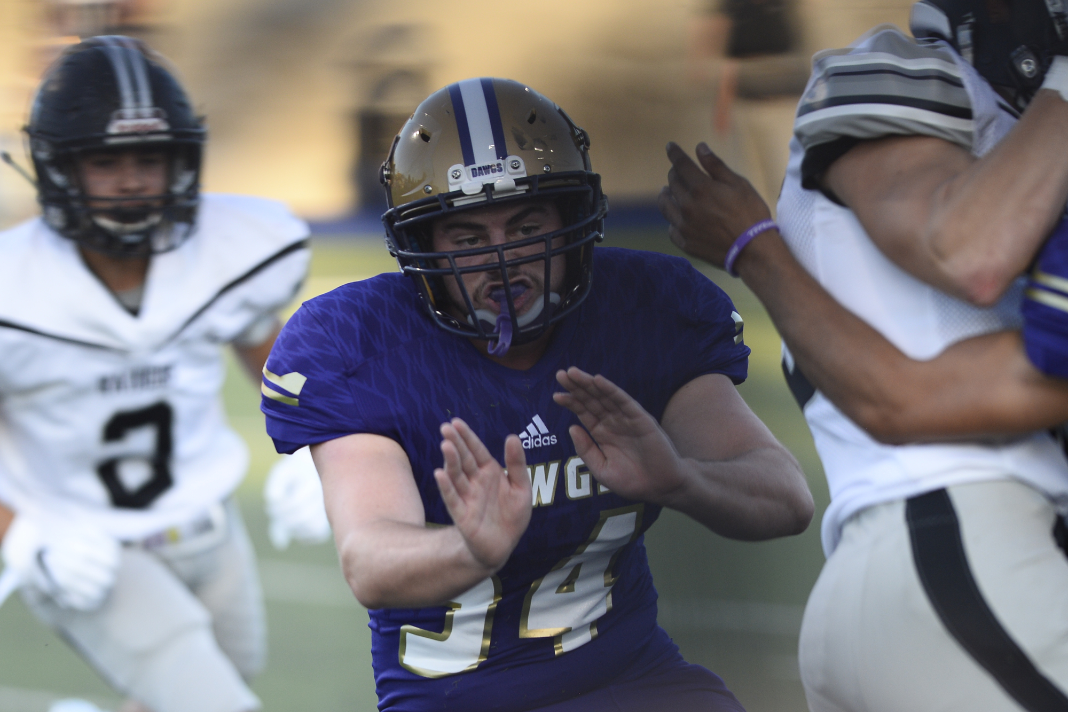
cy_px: 356
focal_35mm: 300
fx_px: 8899
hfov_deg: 6.9
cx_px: 534
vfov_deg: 4.6
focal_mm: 300
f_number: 2.8
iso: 800
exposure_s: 1/1000
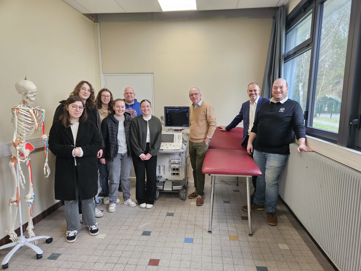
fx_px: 240
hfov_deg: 73.9
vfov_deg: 58.9
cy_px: 136
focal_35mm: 23
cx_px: 180
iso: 200
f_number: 1.8
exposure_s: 1/100
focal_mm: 5.4
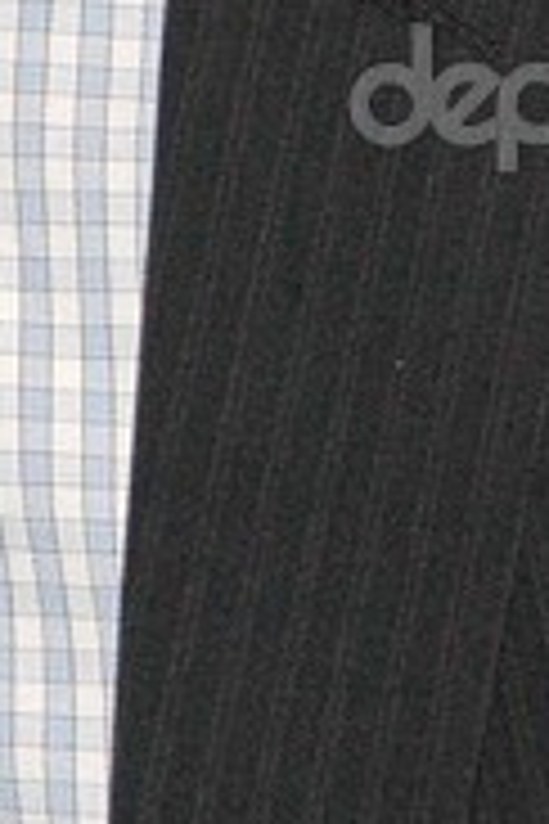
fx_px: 11116
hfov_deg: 2.8
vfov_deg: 4.2
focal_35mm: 486
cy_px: 101
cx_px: -850
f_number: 7.1
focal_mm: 58
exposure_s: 1/200
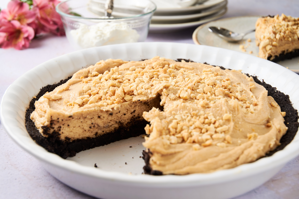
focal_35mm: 66
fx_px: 548
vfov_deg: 20.6
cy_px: 100
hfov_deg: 30.5
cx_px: 150
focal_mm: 44
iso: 100
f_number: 8
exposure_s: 1/100
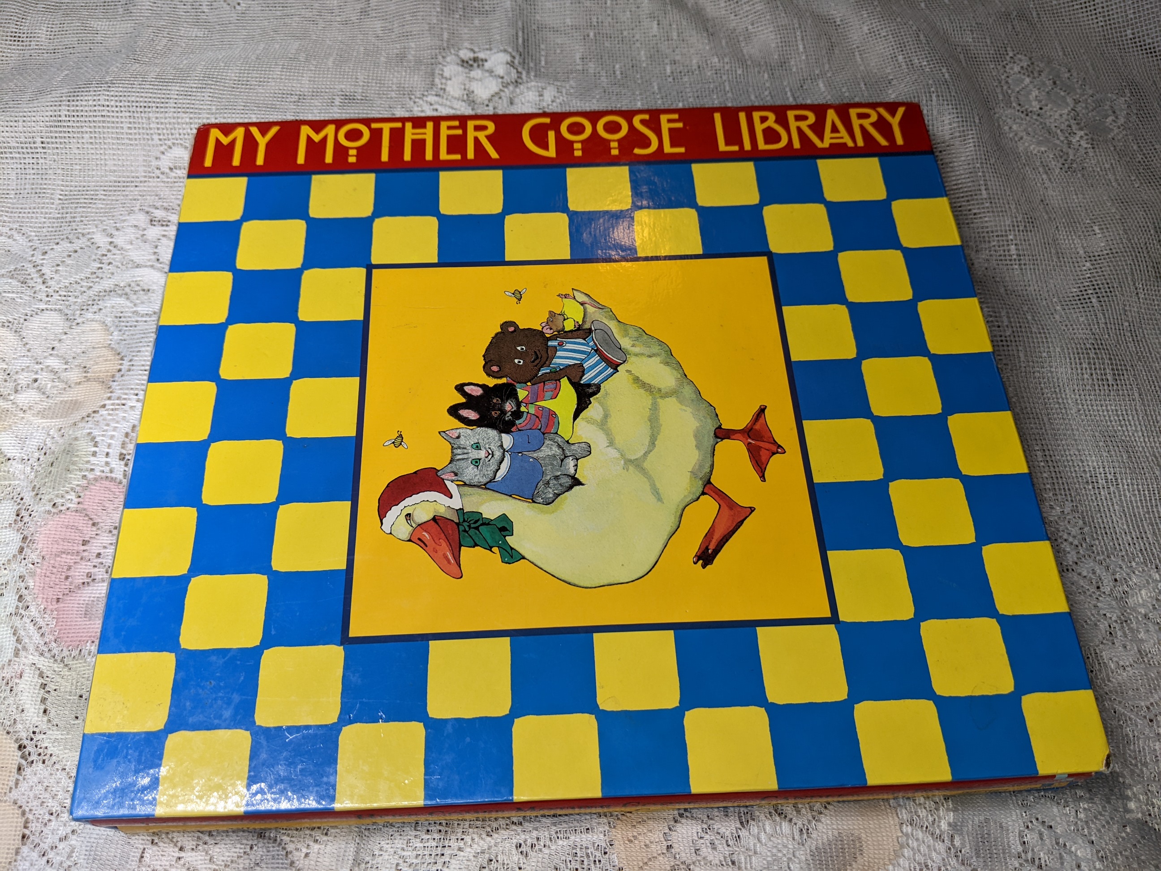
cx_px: 580
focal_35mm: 27
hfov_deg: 65.3
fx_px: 906
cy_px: 436
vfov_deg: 51.4
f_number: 1.8
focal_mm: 4.44
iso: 61
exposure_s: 1/286
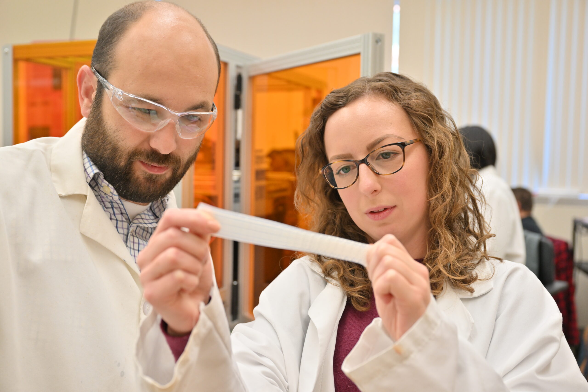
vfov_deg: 34.2
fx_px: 637
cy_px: 196
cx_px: 294
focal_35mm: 39
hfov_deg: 49.6
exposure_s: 1/200
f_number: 4
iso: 1000
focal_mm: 39
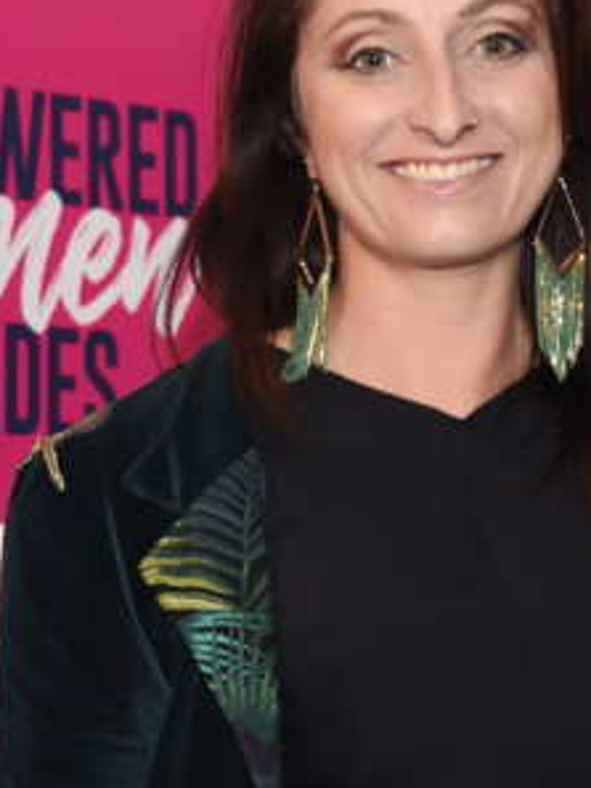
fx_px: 4413
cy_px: 826
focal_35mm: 194
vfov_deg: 10.1
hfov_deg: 7.6
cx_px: 493
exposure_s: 1/200
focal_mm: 40
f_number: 2.8
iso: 640
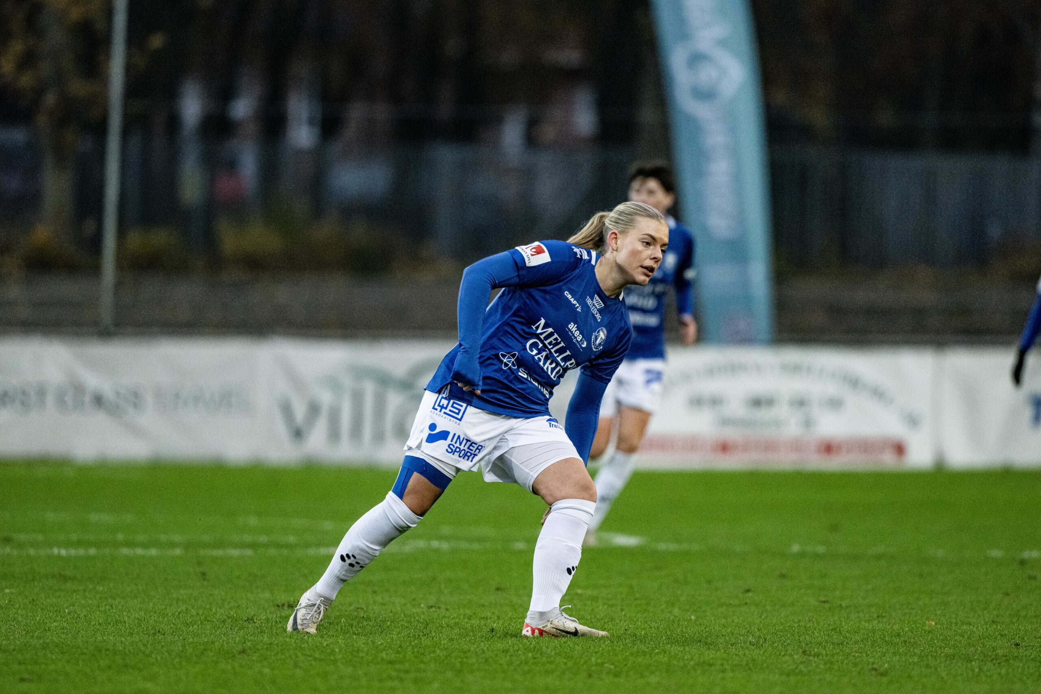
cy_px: 347
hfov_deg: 4.1
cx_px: 520
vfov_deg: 2.8
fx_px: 14458
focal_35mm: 500
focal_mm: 500
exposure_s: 1/1000
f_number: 5.6
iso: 3200
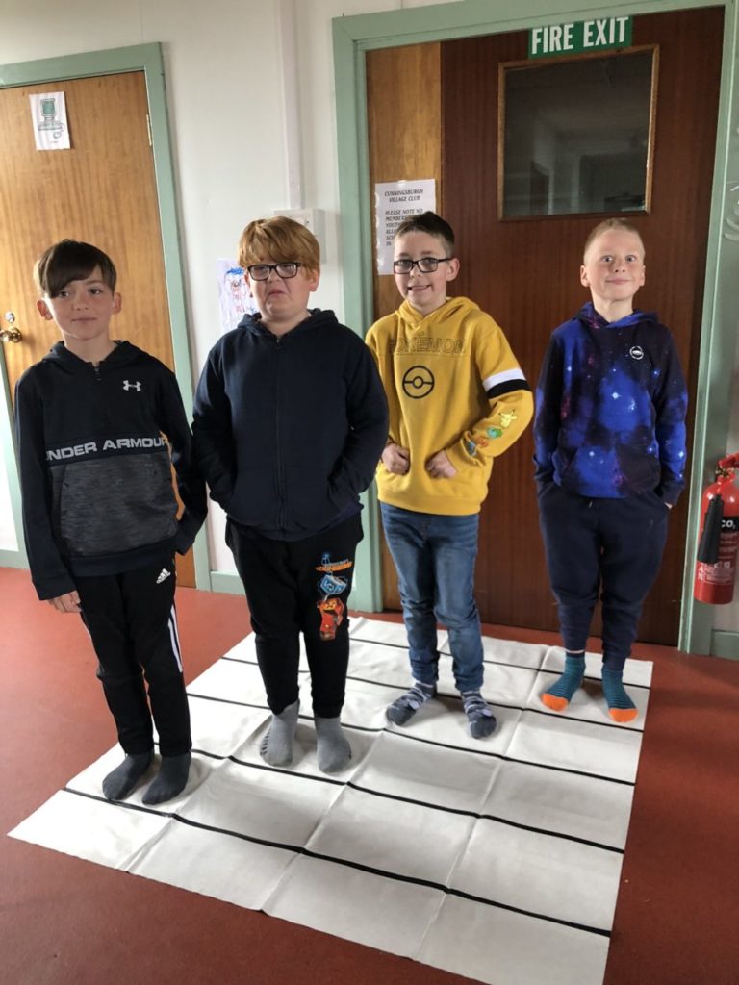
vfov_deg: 63.4
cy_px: 492
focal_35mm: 28
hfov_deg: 49.7
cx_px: 370
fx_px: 797
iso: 80
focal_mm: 4
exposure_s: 1/15
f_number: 1.8
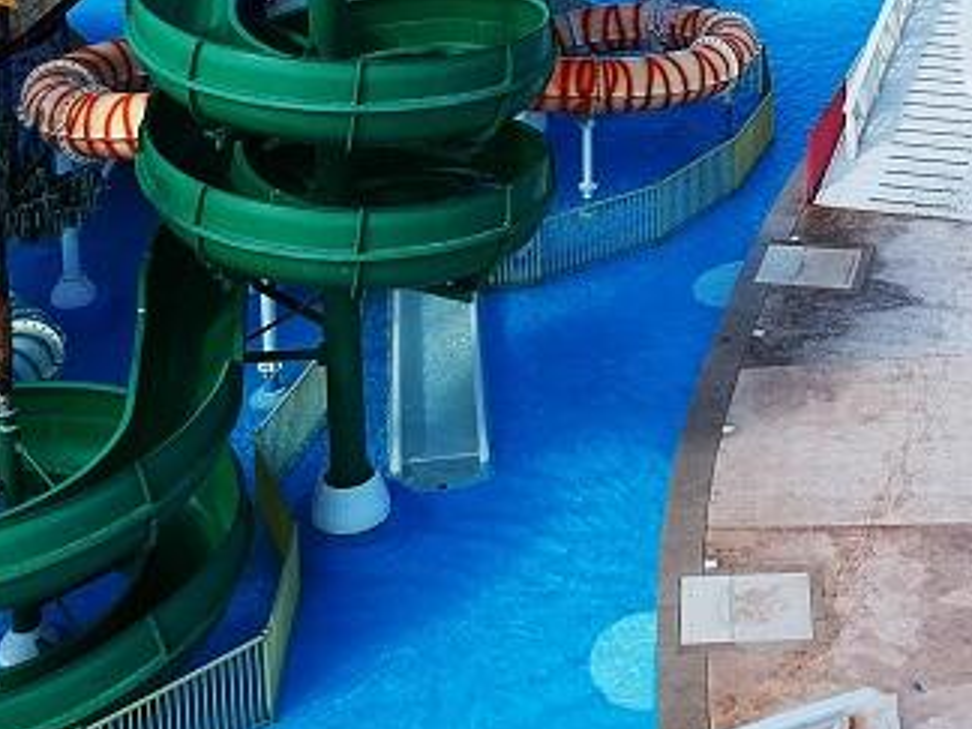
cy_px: -315
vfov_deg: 18.1
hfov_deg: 25.5
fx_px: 2078
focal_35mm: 74
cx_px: 879
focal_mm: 4.49
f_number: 2.6
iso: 100
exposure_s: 1/1250
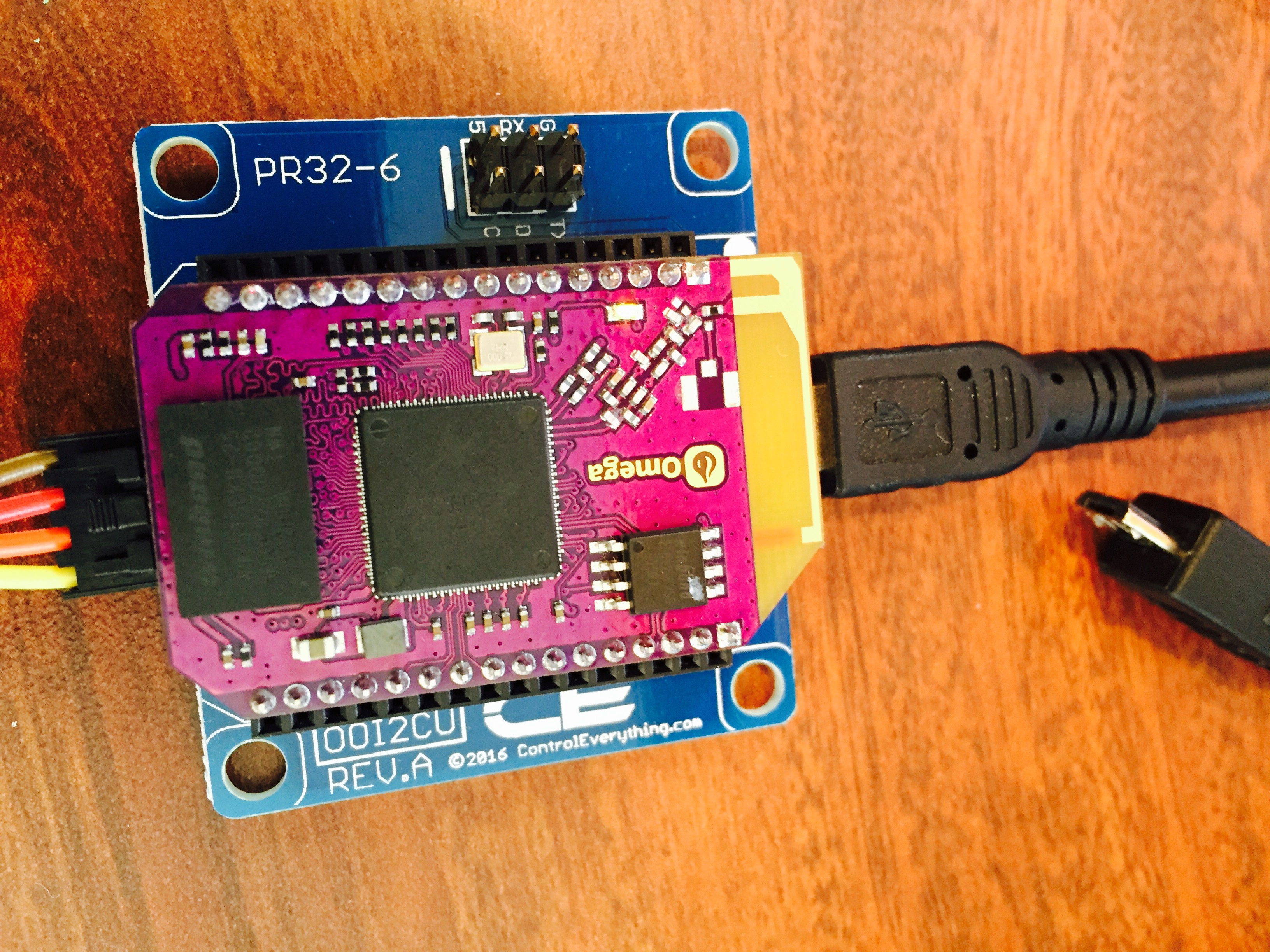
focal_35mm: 29
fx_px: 1064
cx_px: 635
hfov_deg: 61.7
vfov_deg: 48.2
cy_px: 476
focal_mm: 4.15
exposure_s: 1/17
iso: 250
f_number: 2.2
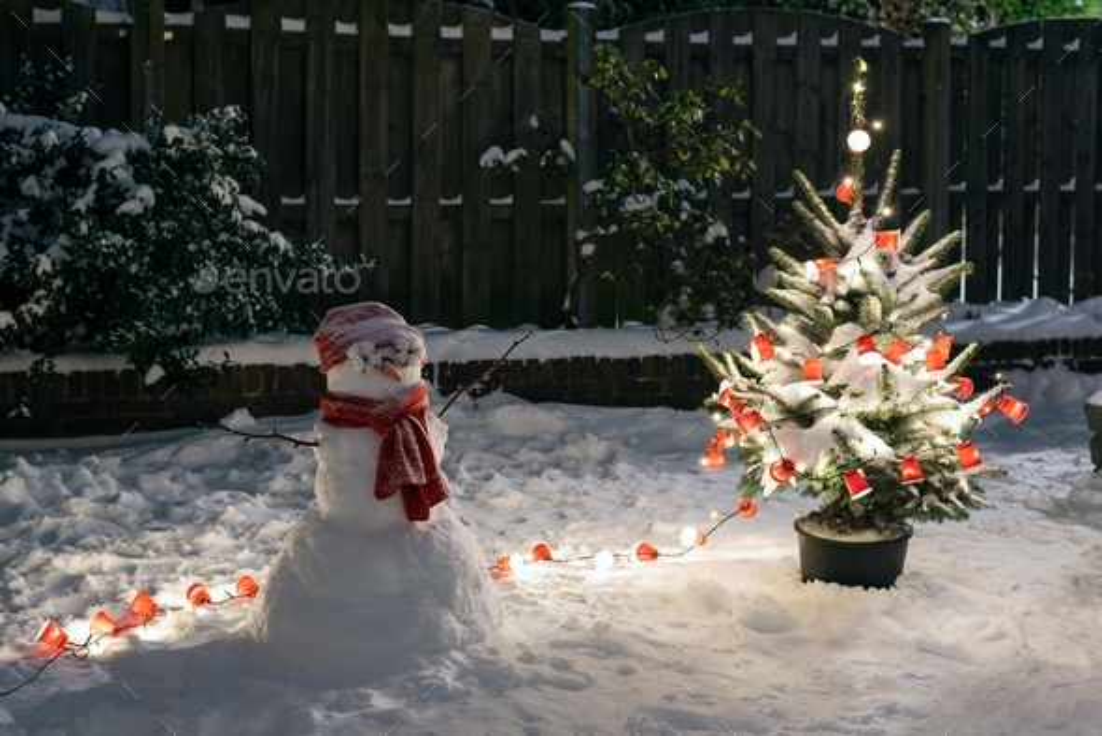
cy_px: 368
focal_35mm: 50
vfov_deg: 27.0
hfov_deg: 39.6
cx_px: 551
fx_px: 1531
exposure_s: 1.5
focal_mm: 50
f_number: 4
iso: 250
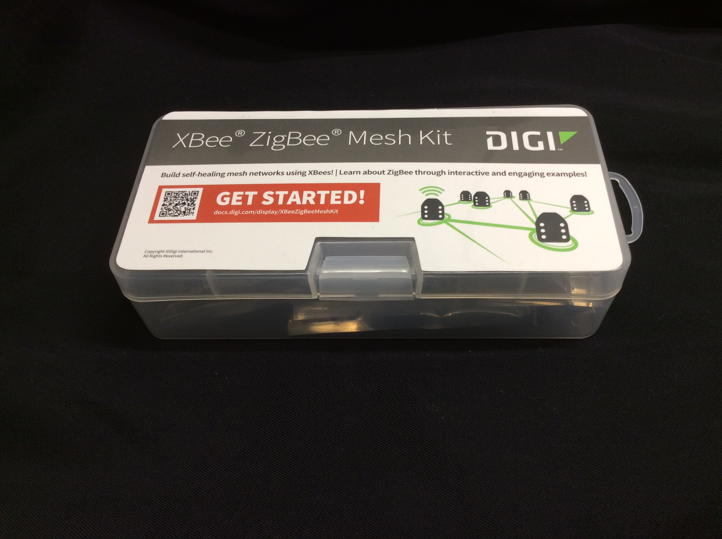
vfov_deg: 44.1
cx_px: 361
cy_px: 270
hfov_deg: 56.9
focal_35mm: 32
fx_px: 666
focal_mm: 3.3
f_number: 2.4
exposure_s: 1/40
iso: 40
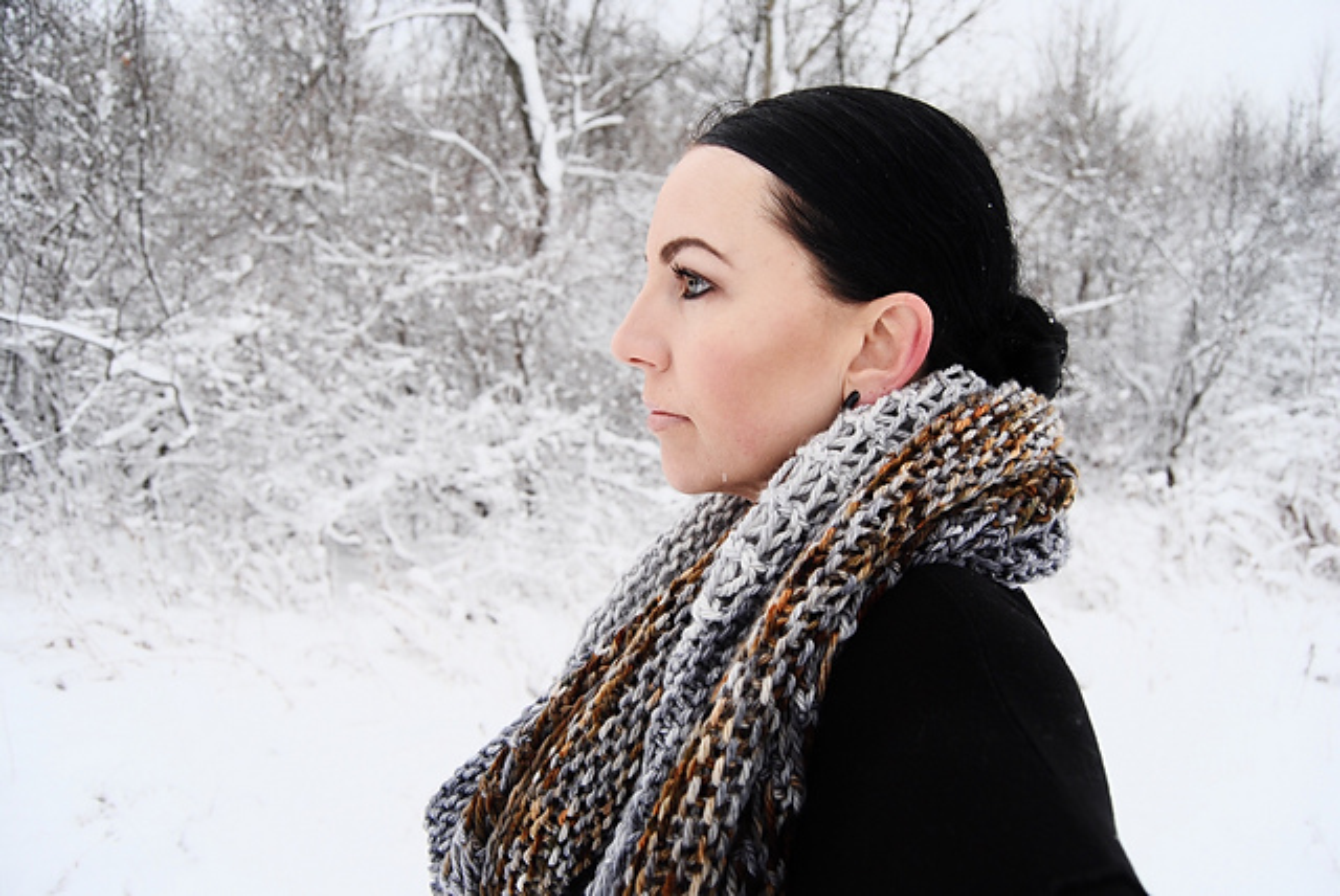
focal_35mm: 27
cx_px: 670
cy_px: 448
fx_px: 1006
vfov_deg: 48.0
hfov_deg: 67.3
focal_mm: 18
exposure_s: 1/125
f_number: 5.6
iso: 200
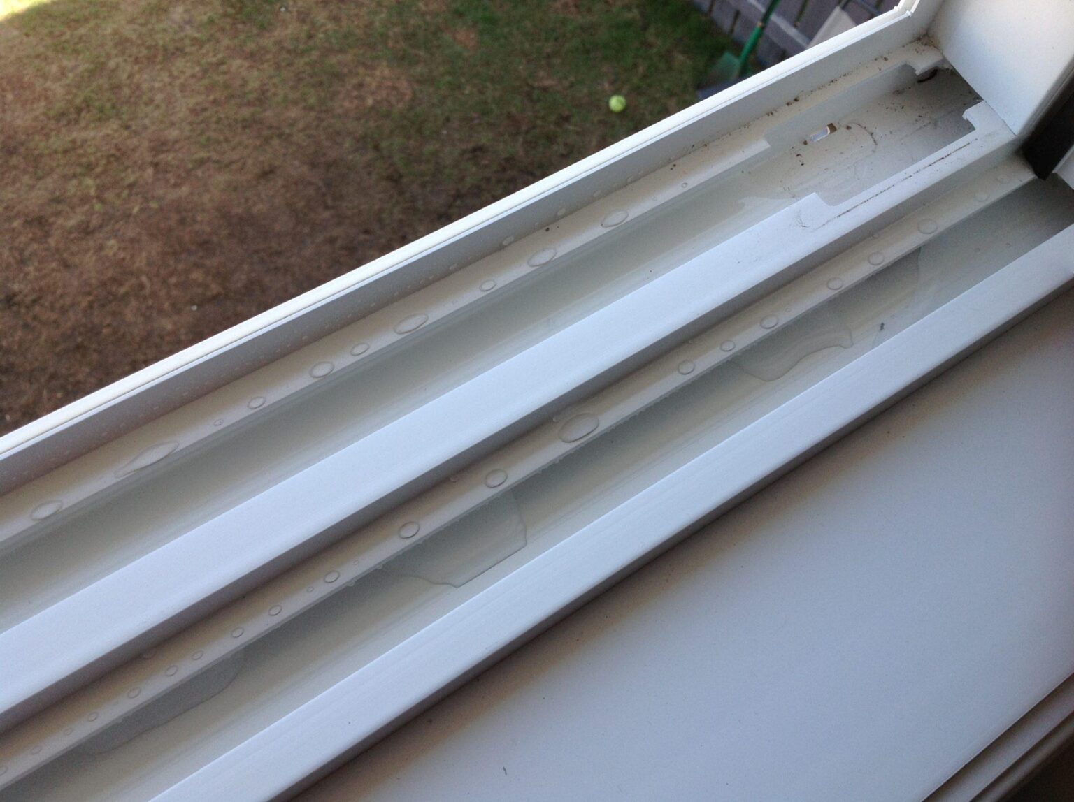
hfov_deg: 52.7
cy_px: 401
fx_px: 1085
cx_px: 537
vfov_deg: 40.6
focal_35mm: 35
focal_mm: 4.28
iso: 50
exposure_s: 1/260
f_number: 2.4
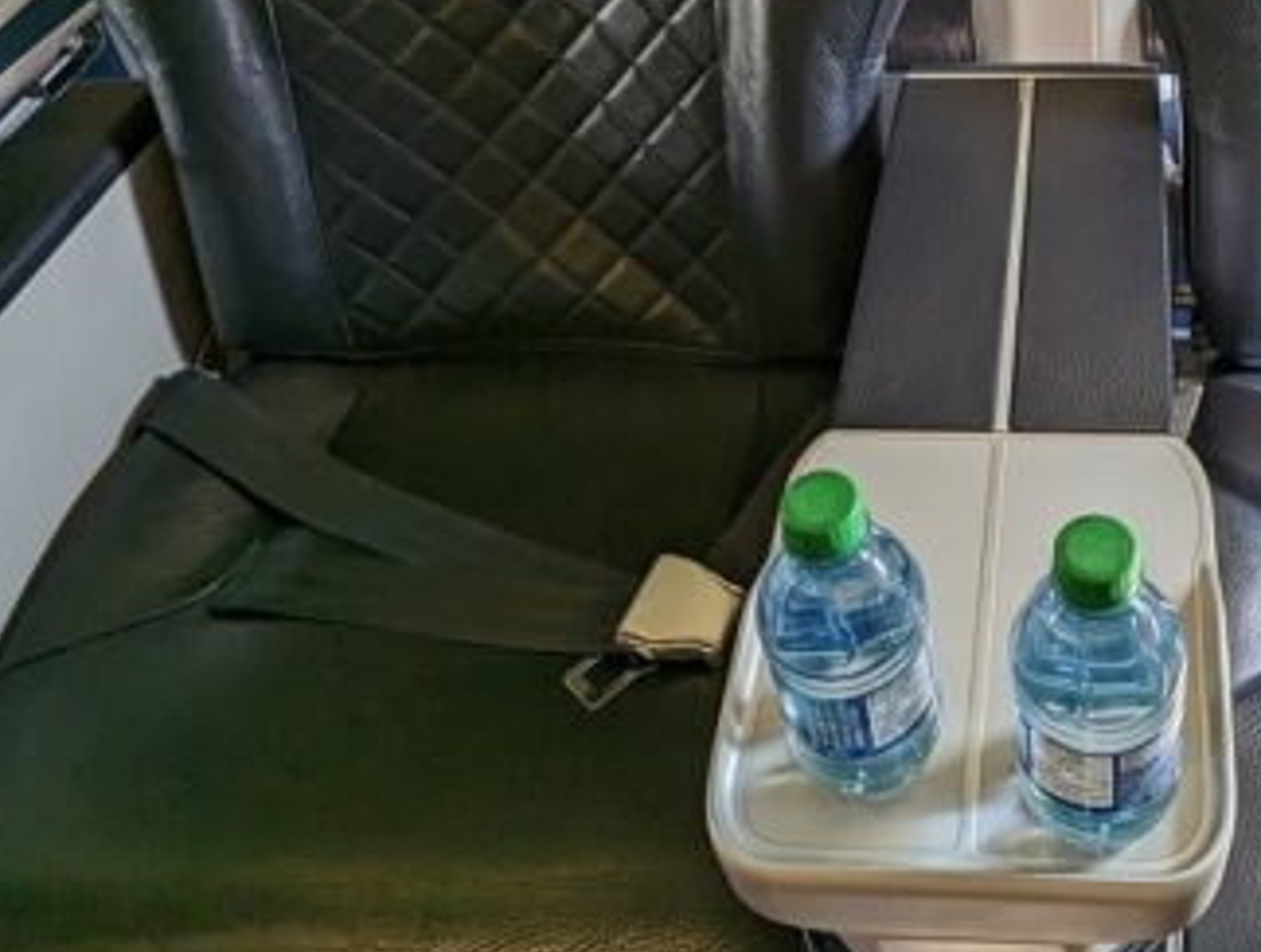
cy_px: 139
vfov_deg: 36.1
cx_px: 1003
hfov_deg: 46.4
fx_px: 1388
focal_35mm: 38
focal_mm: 2.35
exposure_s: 1/73.4
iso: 66
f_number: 2.2
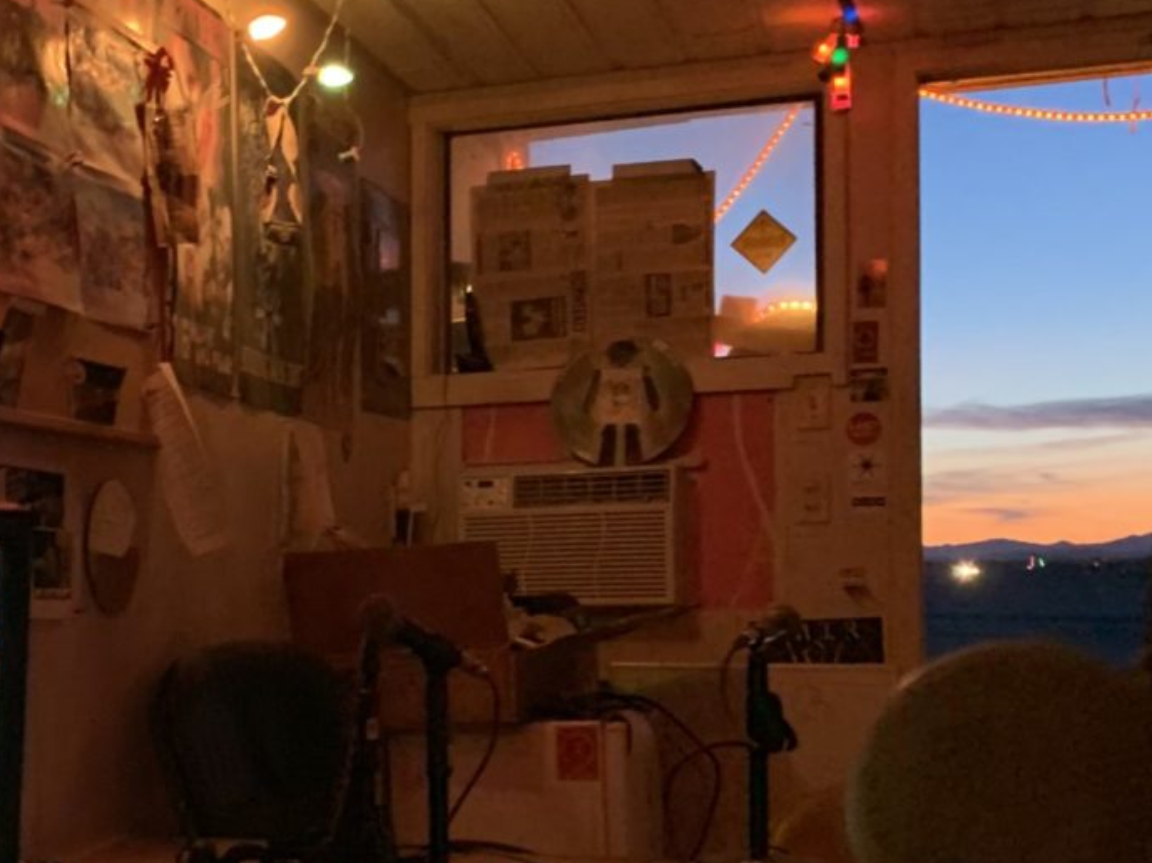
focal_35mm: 58
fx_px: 1929
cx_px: 166
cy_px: 617
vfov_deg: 25.0
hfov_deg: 32.0
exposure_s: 1/30
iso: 640
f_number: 1.8
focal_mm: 4.25
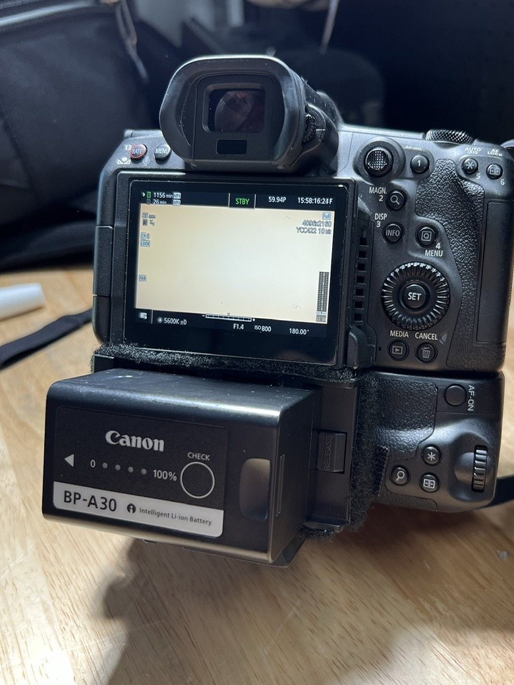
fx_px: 634
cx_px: 316
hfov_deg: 43.9
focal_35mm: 32
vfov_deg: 56.8
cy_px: 322
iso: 125
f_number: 1.5
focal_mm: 5.7
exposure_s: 1/83
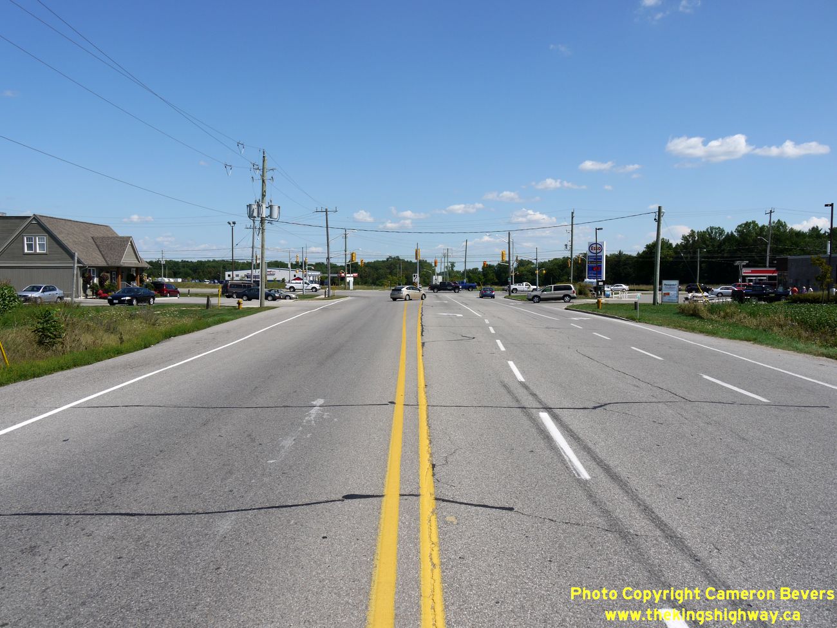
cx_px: 418
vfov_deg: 49.7
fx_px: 677
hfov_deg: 63.4
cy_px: 314
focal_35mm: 28
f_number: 9
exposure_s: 1/400
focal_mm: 14
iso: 100
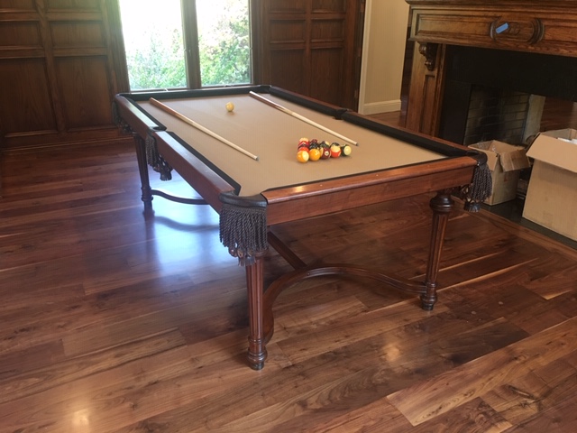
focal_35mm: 29
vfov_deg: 48.2
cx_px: 288
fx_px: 483
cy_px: 216
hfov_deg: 61.7
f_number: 2.2
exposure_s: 1/15
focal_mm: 4.15
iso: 50
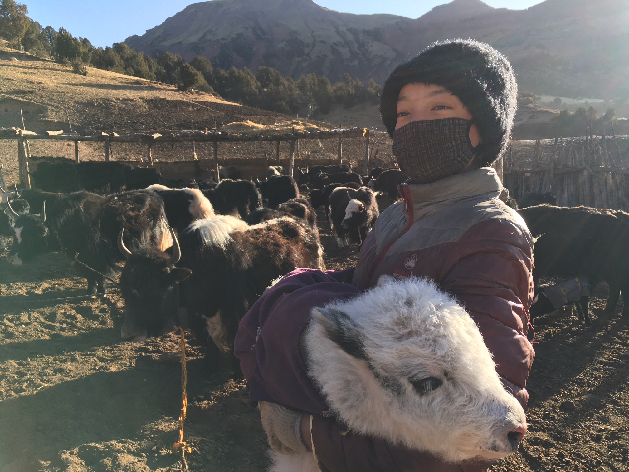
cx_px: 314
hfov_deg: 61.7
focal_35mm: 29
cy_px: 236
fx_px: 527
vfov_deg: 48.2
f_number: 2.2
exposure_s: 1/342
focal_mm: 4.15
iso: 25
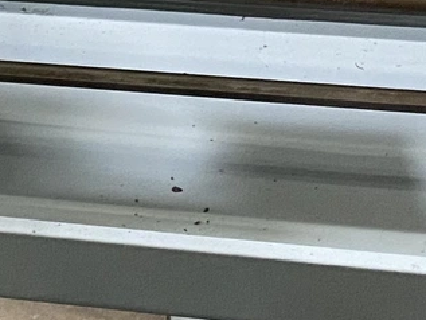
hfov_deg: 11.4
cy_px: -118
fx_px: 2019
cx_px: -262
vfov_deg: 8.9
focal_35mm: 164
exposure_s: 1/60
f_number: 1.8
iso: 400
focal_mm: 4.25
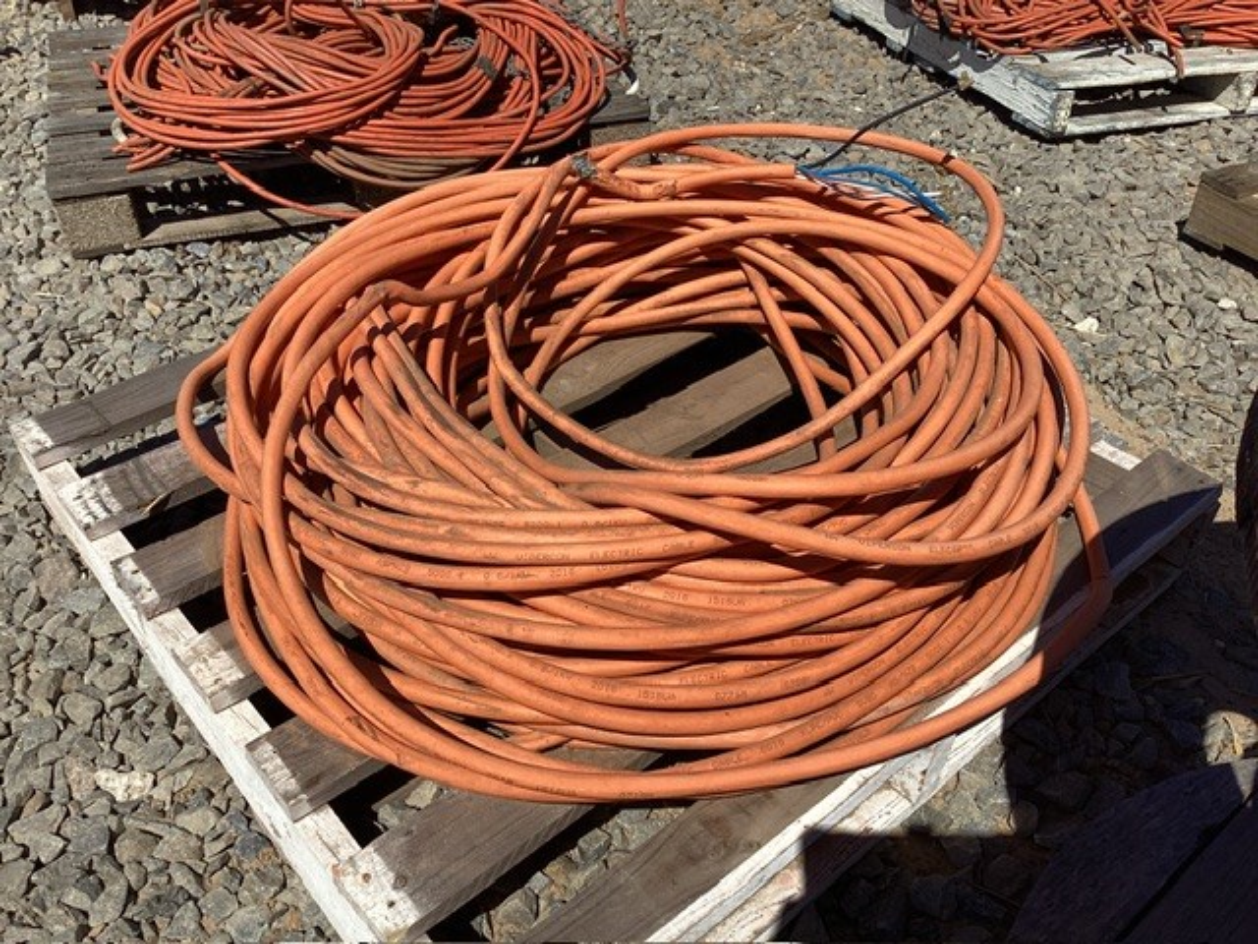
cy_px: 472
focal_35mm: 31
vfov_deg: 45.4
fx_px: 1127
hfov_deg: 58.4
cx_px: 629
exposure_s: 1/2203
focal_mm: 3.3
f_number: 2.4
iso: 25
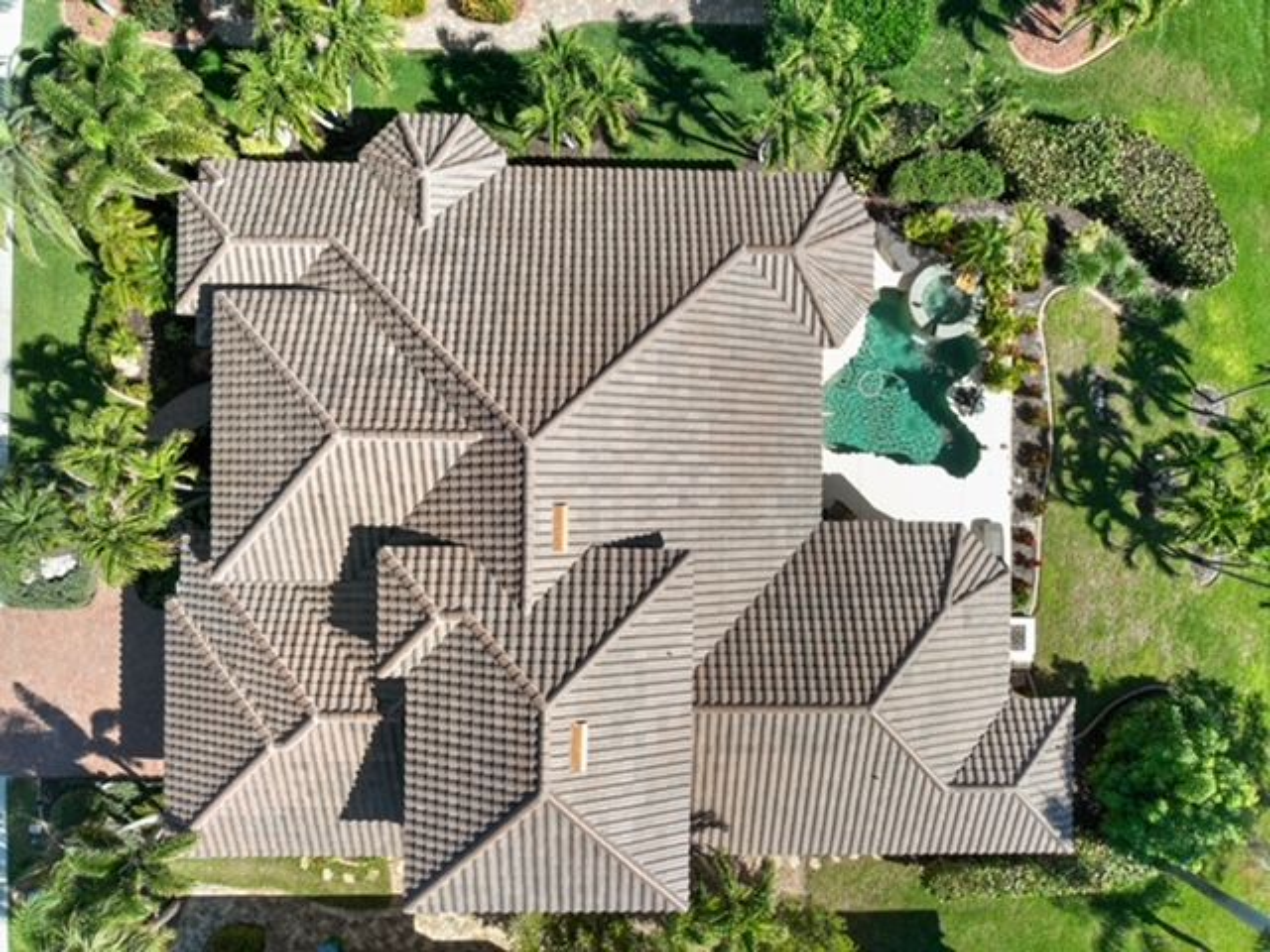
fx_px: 881
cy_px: 476
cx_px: 635
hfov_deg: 71.6
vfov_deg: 56.8
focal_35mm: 24
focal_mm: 12.29
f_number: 2.8
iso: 100
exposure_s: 1/2000
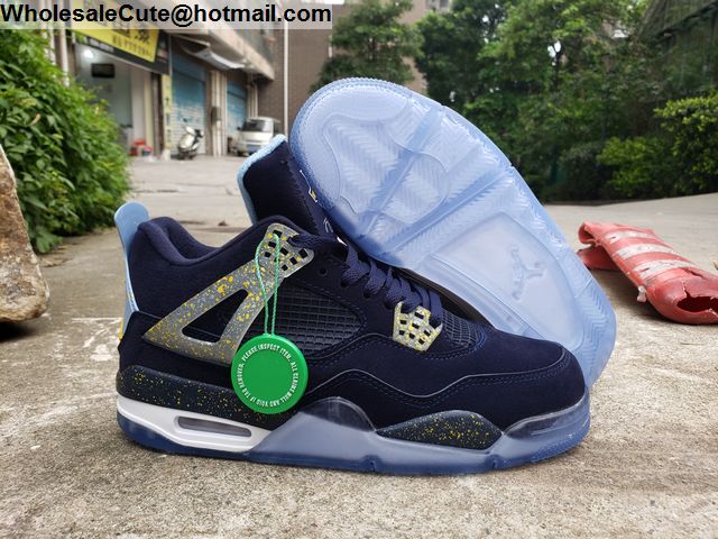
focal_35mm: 26
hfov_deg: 67.3
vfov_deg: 53.1
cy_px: 270
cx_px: 359
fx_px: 539
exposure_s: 1/100
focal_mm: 4.3
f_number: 2.4
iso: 80
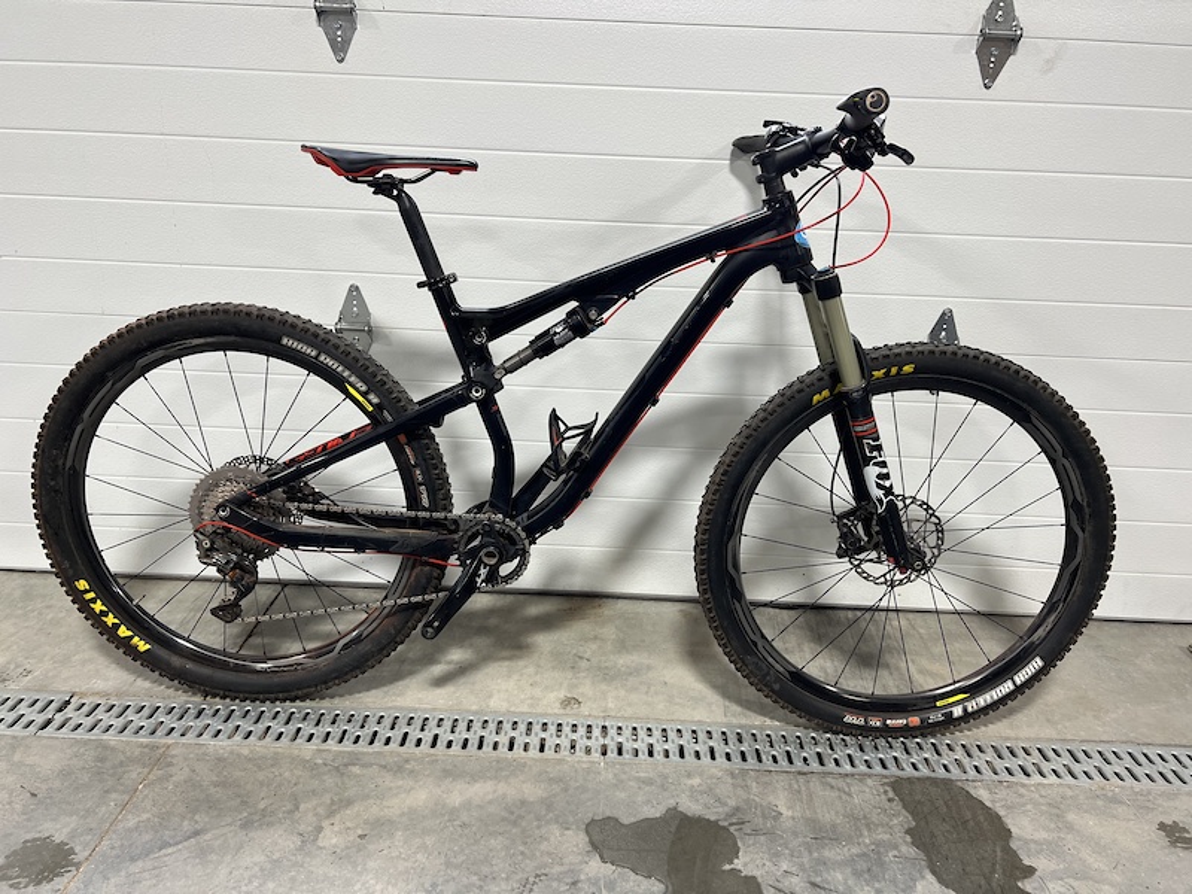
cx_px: 596
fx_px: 895
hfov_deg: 67.3
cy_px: 447
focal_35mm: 26
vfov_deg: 53.1
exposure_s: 1/120
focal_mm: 5.7
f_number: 1.5
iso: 125
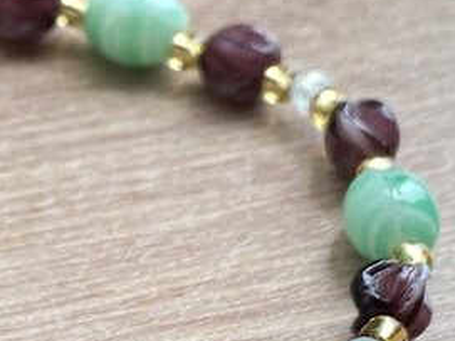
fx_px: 775
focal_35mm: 59
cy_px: 245
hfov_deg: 30.4
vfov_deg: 24.6
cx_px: -2
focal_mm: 4.25
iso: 32
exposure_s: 1/313
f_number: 1.8
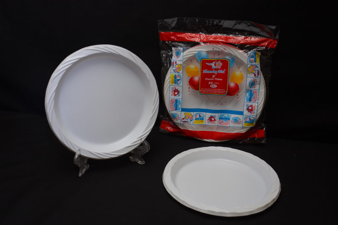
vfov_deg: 29.9
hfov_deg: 43.6
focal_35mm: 45
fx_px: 423
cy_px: 112
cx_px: 169
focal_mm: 30
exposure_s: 1/60
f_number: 4.2
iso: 100
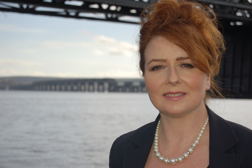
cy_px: 84
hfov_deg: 24.6
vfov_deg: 16.5
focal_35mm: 82
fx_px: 577
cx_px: 126
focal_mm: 55
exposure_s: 1/500
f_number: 5.6
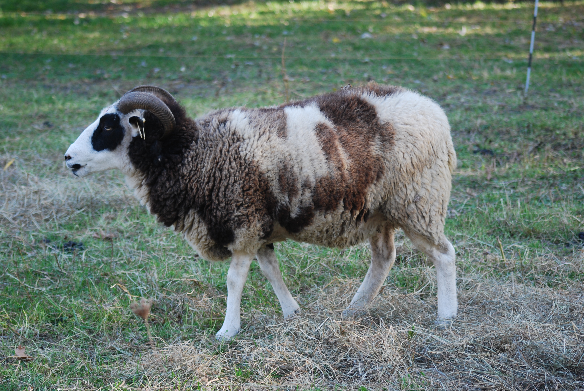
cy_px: 196
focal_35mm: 117
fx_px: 1900
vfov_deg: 11.7
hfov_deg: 17.5
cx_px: 292
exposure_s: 1/125
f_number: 4
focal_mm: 78
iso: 200
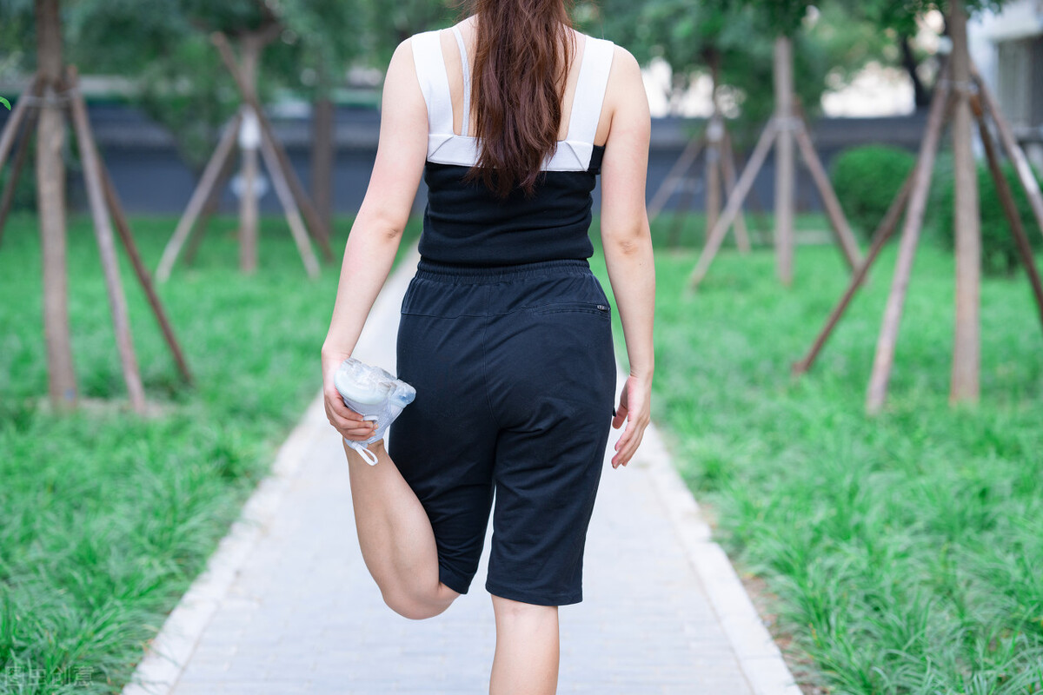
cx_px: 522
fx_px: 2462
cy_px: 348
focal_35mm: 85
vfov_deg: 16.1
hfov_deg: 23.9
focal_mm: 85
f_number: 2.5
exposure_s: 1/200
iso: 500
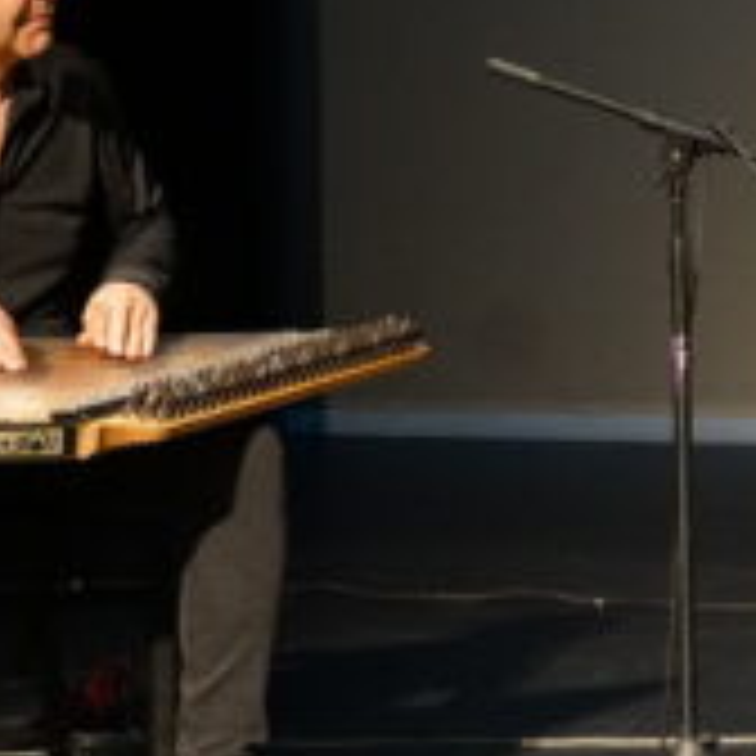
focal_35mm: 163
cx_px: 1314
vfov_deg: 10.7
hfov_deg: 10.2
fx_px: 4028
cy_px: 382
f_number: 4
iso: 6400
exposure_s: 1/160
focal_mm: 42
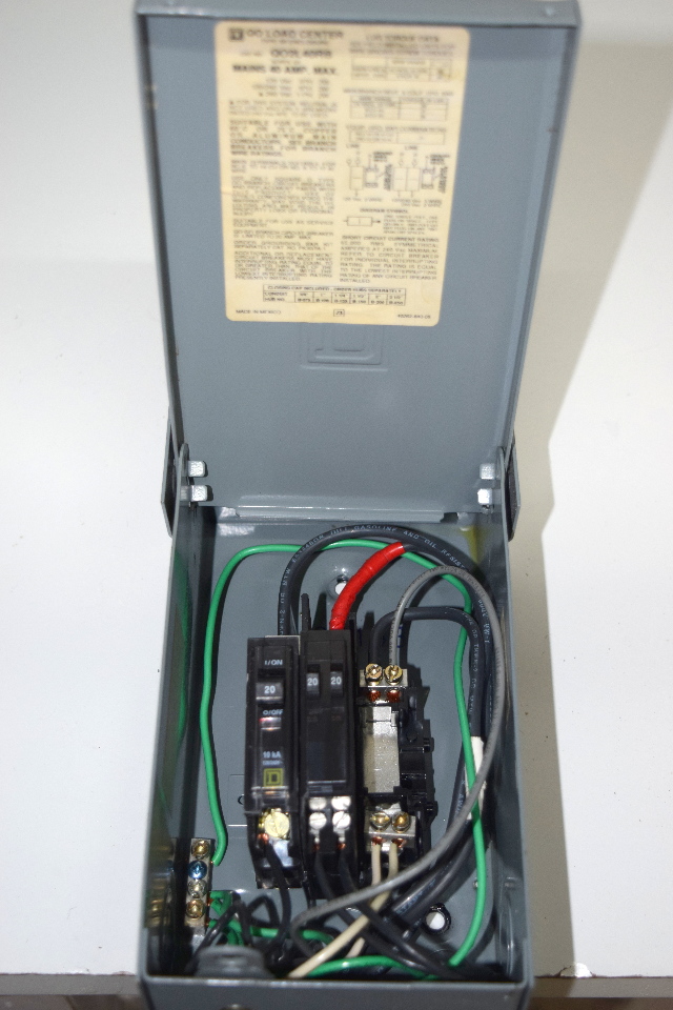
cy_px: 505
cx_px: 336
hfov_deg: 25.8
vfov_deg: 37.9
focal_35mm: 52
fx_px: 1472
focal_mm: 35
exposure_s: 1/60
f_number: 4.5
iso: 450
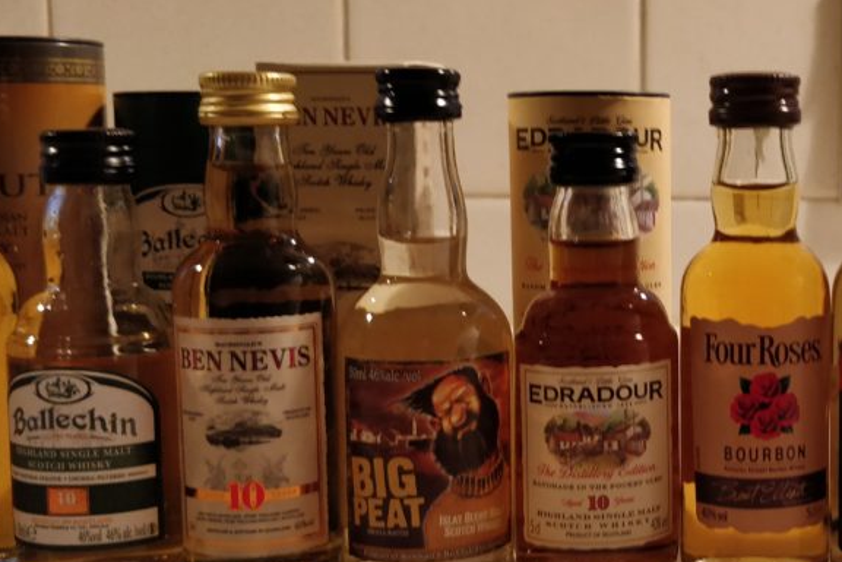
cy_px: 303
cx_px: 680
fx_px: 1216
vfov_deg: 26.0
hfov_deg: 36.8
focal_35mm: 52
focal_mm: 4.1
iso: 800
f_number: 1.7
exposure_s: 1/33
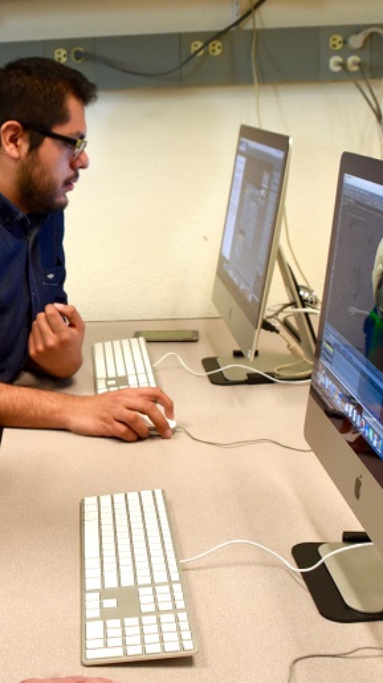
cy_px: 338
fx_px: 1031
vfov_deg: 36.6
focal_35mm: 57
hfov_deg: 20.0
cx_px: -56
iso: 1250
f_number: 6.3
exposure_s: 1/60
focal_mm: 28
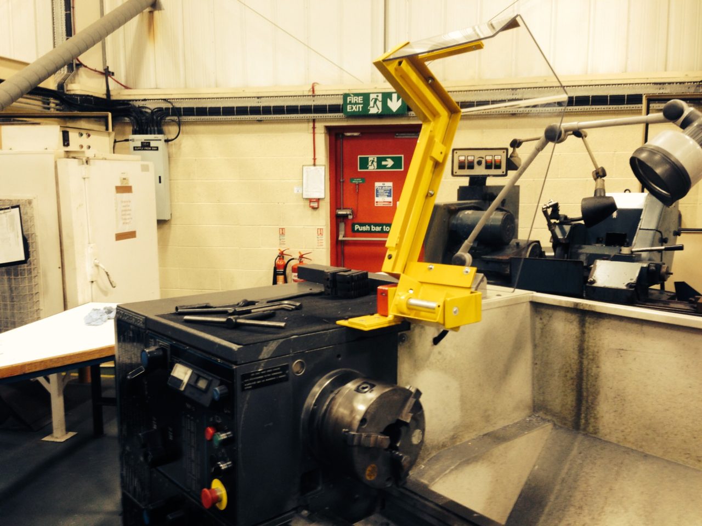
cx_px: 351
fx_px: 669
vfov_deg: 42.9
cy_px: 263
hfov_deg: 55.4
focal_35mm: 33
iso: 80
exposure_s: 1/20
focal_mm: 4.12
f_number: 2.4
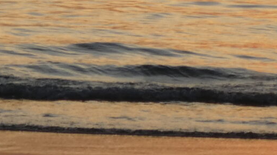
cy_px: -195
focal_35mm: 730
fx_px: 5361
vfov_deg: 1.7
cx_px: -37
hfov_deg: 3.0
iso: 80
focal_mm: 24.2
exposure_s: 1/160
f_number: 5.3
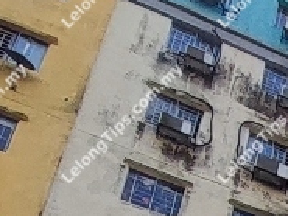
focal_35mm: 110
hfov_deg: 12.9
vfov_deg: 10.2
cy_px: 630
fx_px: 916
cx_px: 721
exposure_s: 1/1244
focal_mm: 1.65
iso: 50
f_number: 2.2
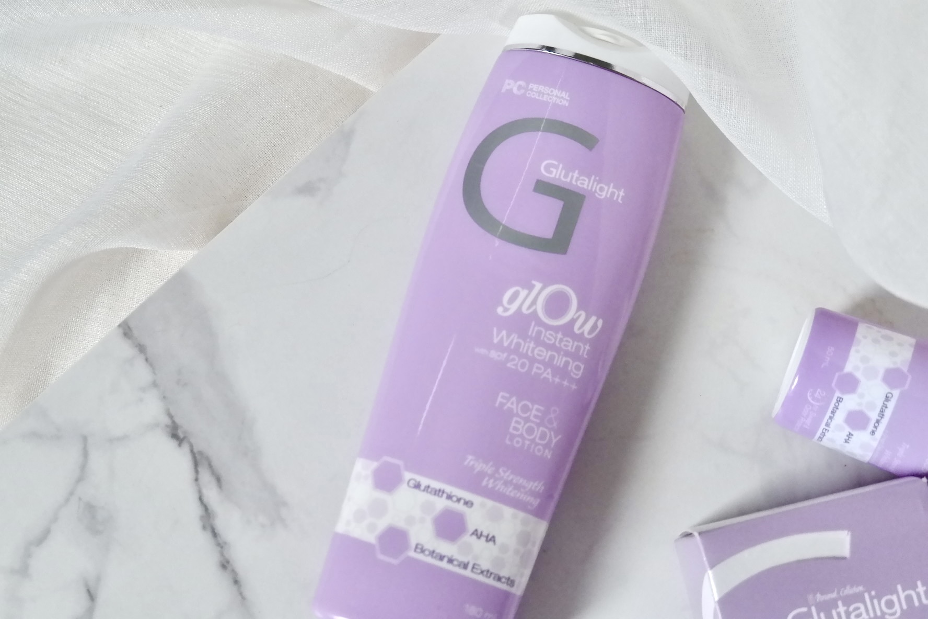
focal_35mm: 62
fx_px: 1598
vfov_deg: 21.9
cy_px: 310
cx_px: 464
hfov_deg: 32.4
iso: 6400
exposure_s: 1/100
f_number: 5.6
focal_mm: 41.8
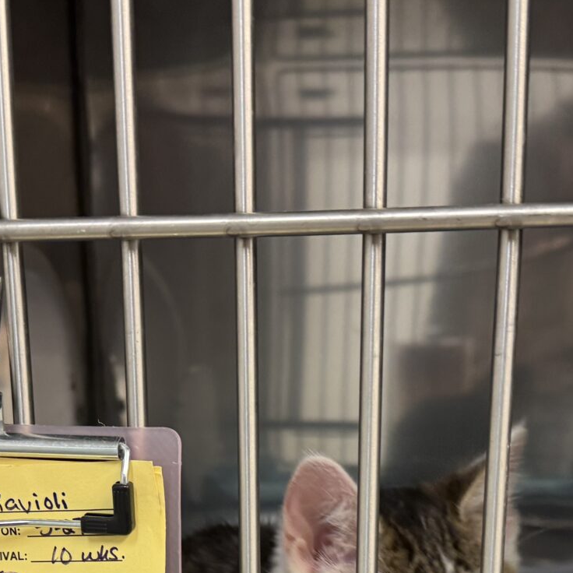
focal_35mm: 59
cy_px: 571
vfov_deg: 27.4
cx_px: 276
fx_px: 1105
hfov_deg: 29.1
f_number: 1.78
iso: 200
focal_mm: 6.76
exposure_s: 1/60
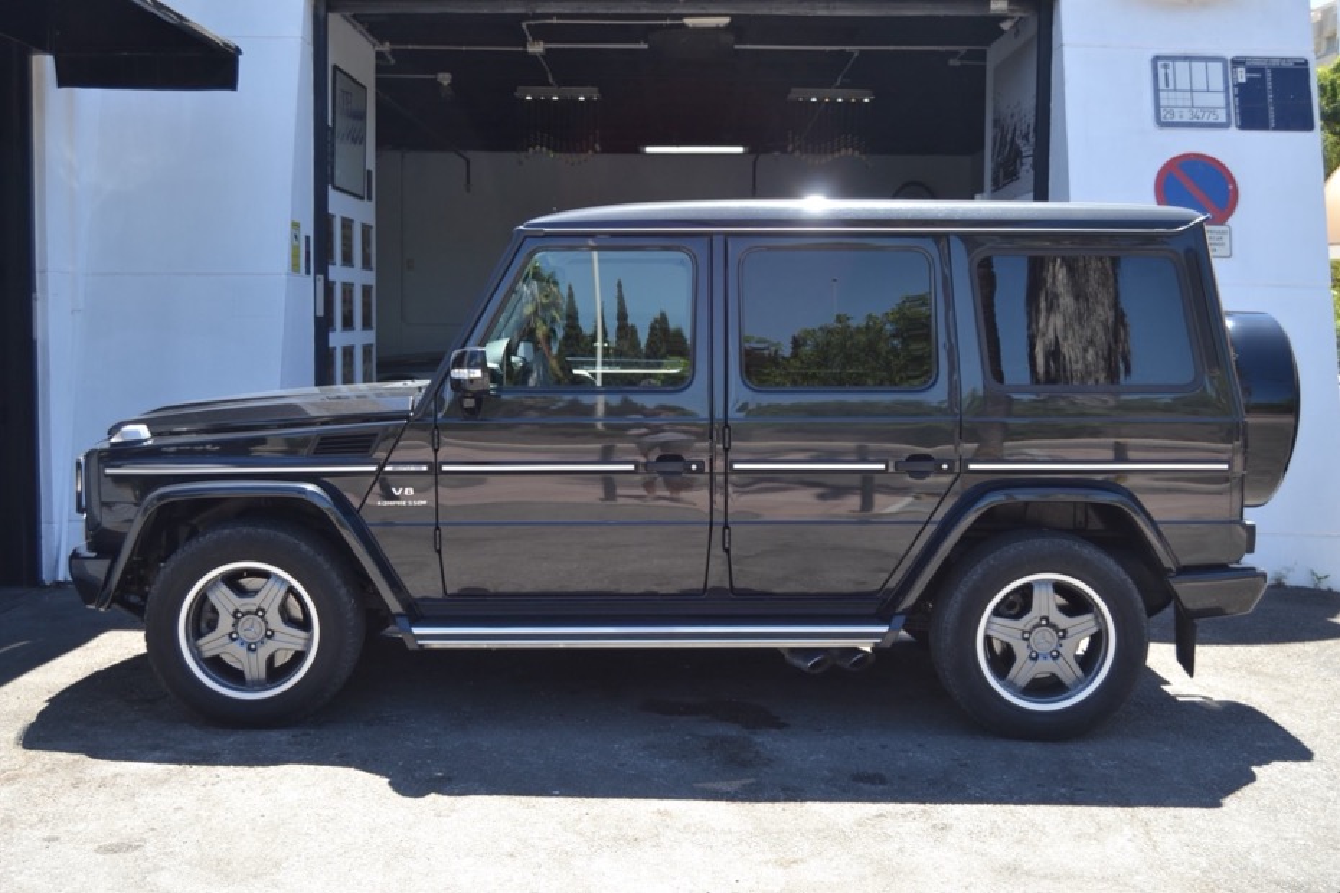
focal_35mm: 57
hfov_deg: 35.1
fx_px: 2122
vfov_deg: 23.8
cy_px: 446
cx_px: 670
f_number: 6.3
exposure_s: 1/160
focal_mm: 38
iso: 100
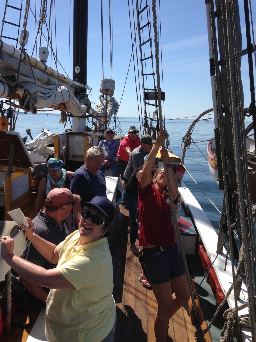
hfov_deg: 41.8
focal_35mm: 34
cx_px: 126
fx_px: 335
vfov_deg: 53.9
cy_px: 167
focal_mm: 4.12
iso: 50
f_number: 2.4
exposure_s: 1/2008
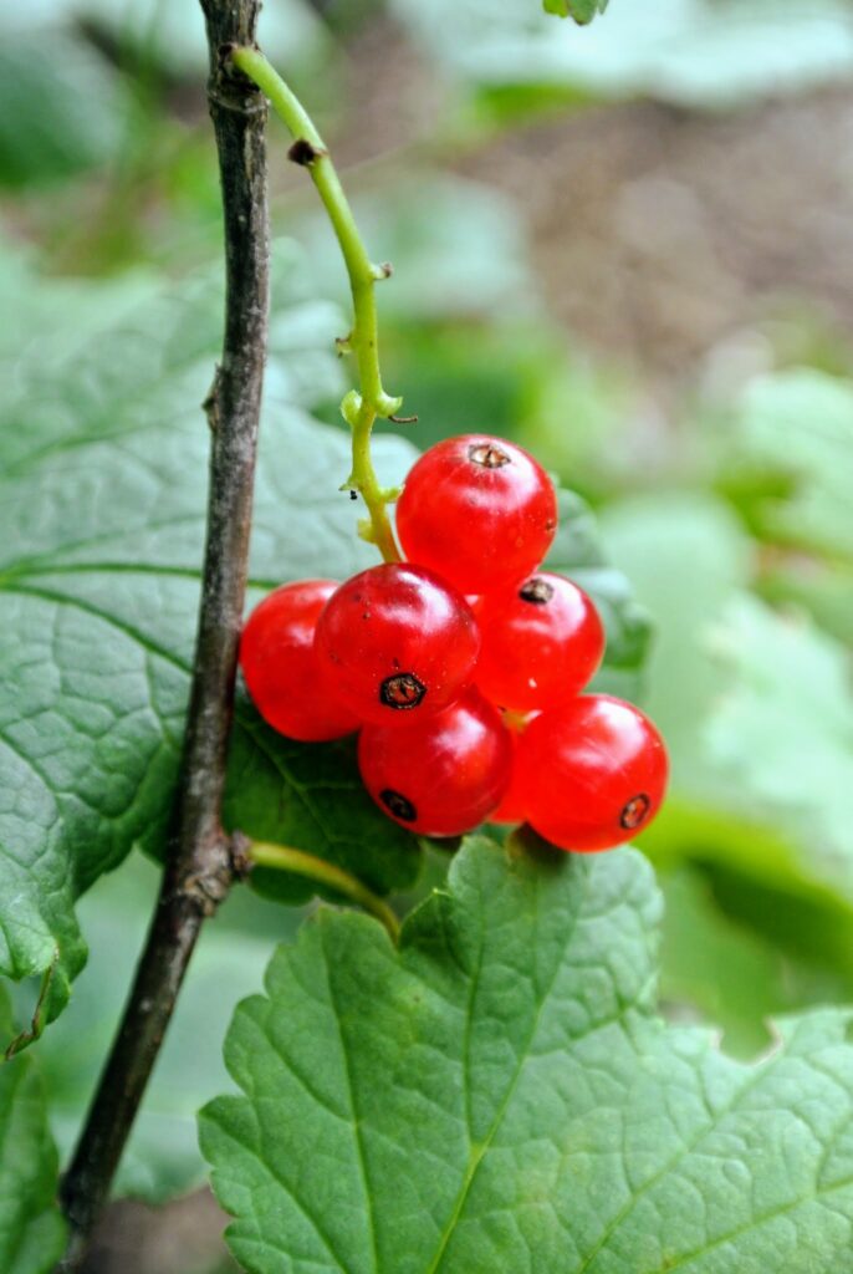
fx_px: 2409
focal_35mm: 68
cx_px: 426
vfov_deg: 29.6
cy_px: 637
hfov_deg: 20.1
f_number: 5.3
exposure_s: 1/125
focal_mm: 25.2
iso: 200
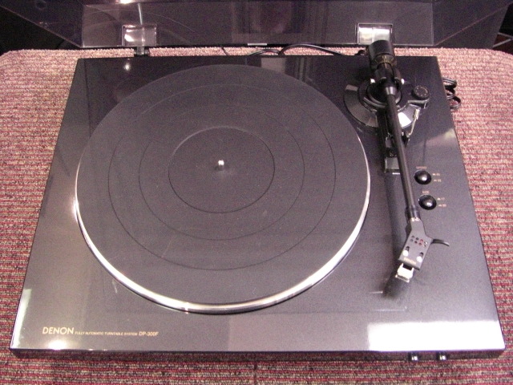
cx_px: 256
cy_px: 192
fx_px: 563
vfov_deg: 37.7
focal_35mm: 38
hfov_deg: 49.0
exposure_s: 1/20
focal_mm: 6.3
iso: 800
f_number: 3.4
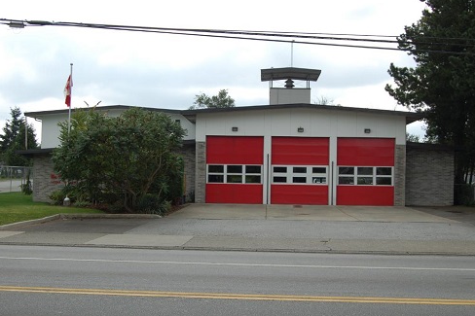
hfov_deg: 45.4
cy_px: 157
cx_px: 242
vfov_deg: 31.2
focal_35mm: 43
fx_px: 567
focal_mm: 28
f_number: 8
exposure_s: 1/250
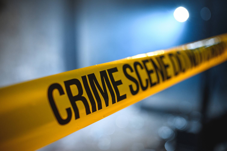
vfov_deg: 37.9
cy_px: 76
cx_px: 114
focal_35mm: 35
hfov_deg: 54.4
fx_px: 221
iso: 1250
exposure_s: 1/200
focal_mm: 35
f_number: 2
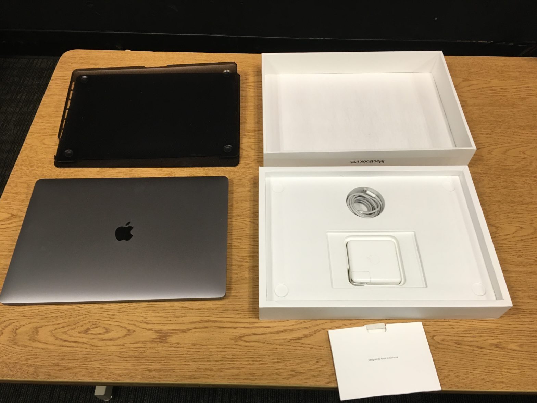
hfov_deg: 61.7
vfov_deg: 48.2
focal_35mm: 29
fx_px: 450
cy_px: 202
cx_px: 268
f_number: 2.2
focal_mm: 4.15
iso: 100
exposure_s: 1/30
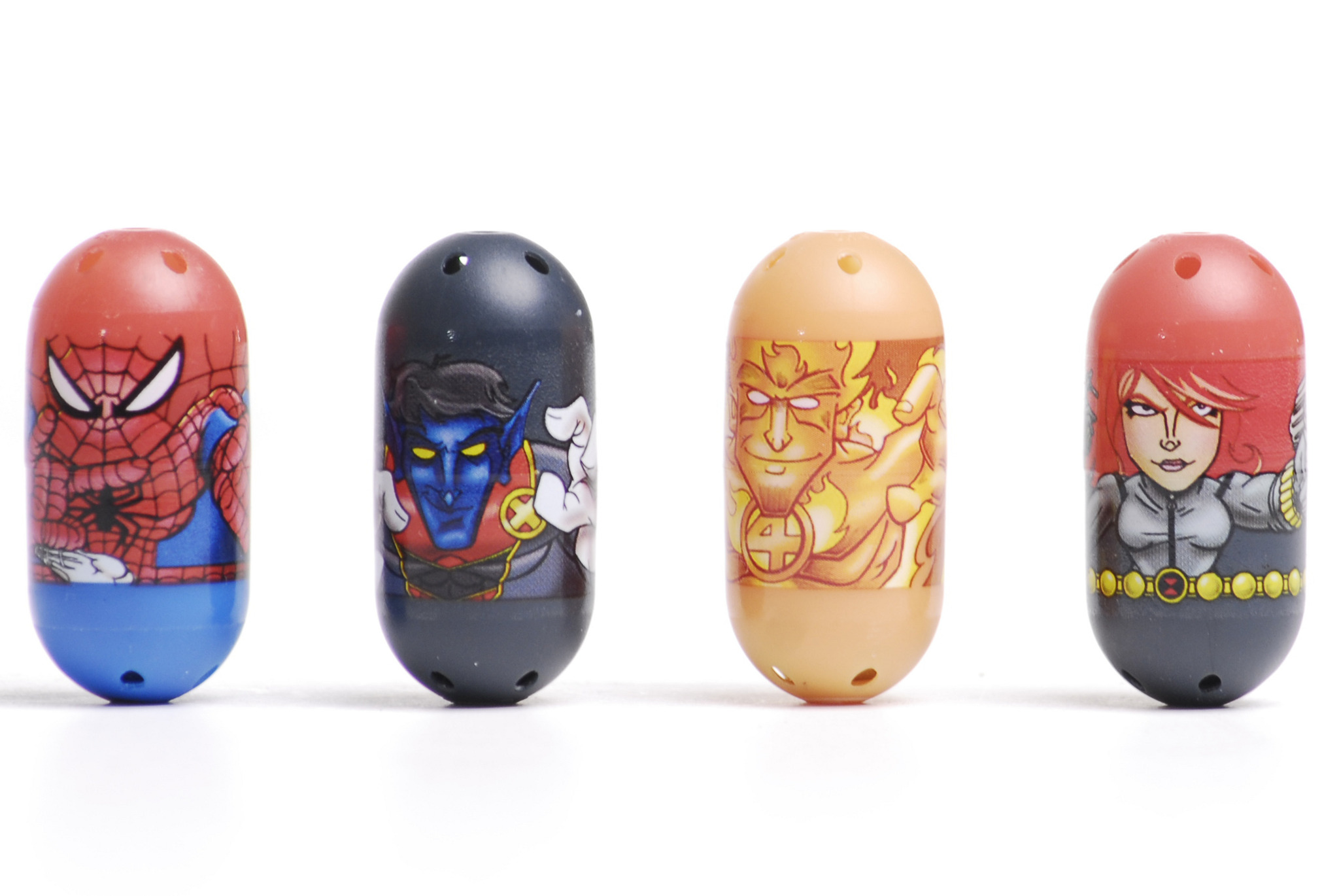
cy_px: 448
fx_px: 10052
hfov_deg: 7.6
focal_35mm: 270
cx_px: 670
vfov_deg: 5.1
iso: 160
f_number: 7.1
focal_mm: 180
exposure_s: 1/200
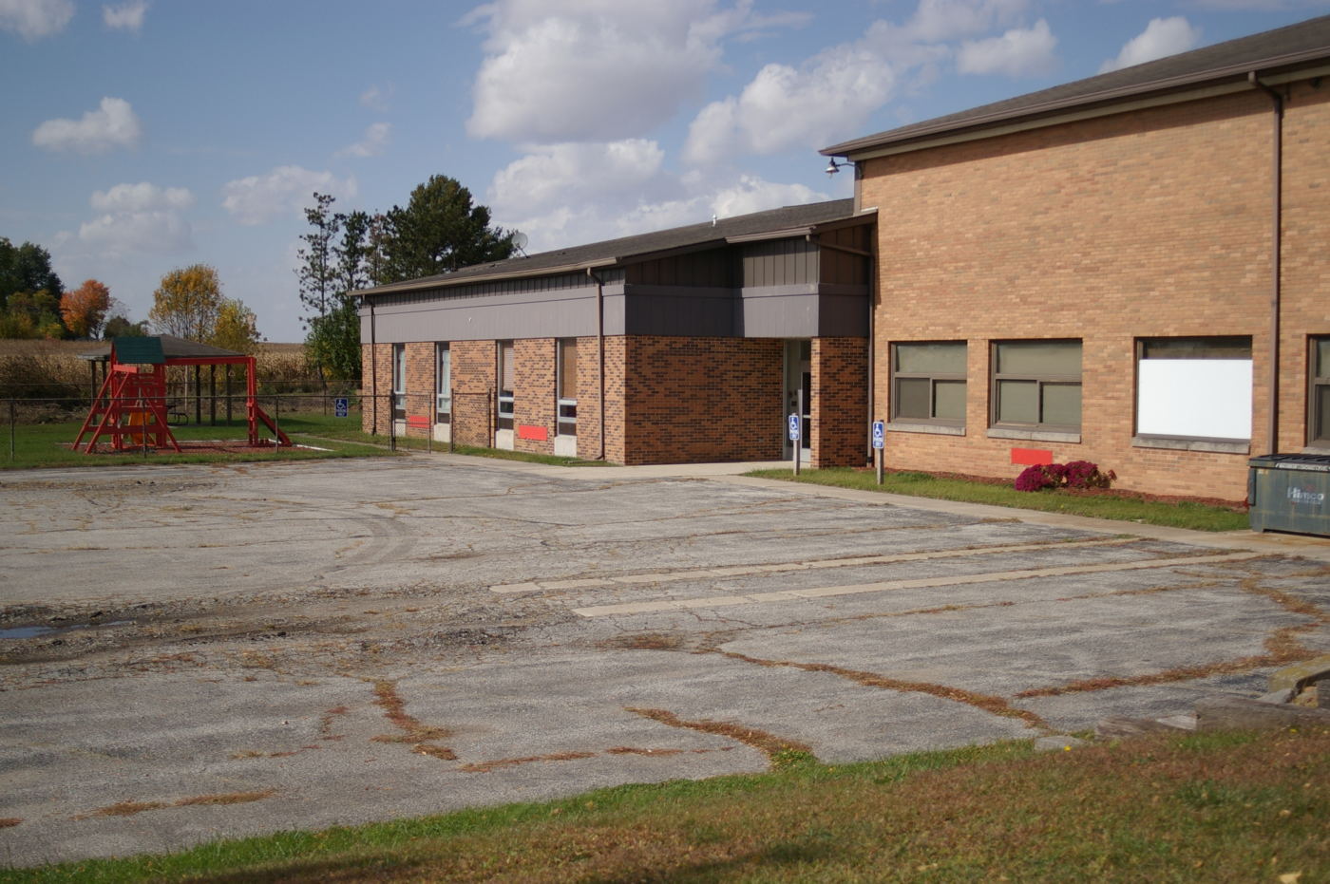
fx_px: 1938
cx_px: 665
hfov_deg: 37.9
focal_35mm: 52
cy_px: 442
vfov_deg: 25.7
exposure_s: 1/4000
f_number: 2.8
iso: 200
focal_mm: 35
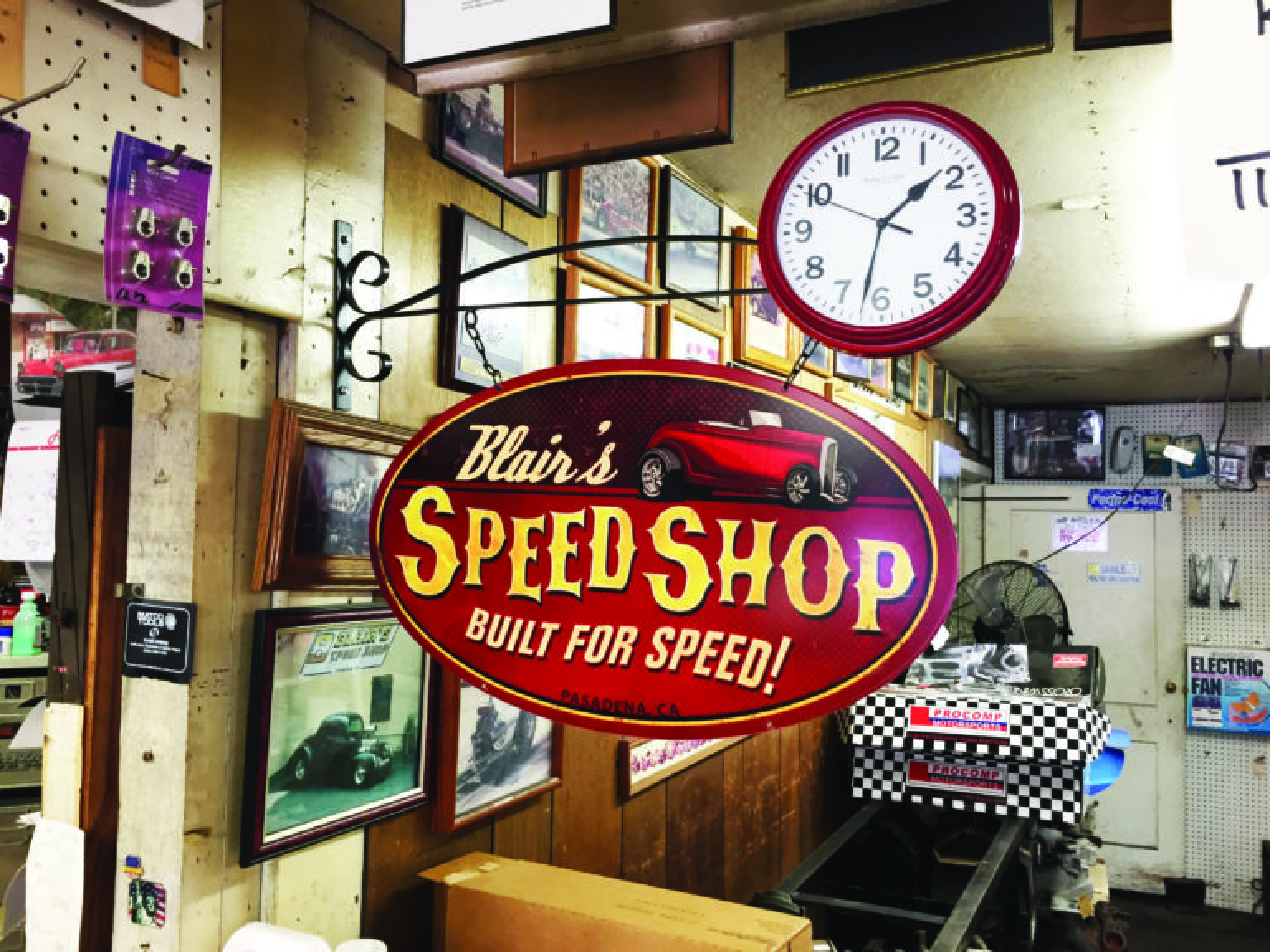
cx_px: 635
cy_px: 476
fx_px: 1064
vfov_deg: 48.2
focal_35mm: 29
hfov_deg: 61.7
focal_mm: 4.15
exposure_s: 1/30
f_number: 2.2
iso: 100
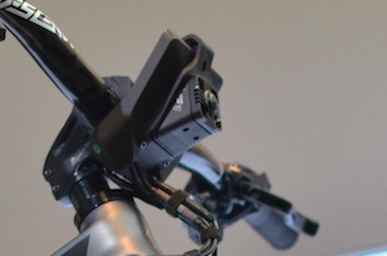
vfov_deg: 6.8
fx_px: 2134
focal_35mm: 199
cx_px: 63
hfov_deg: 10.3
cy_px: 320
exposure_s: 1/500
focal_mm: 35
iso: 320
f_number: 1.8
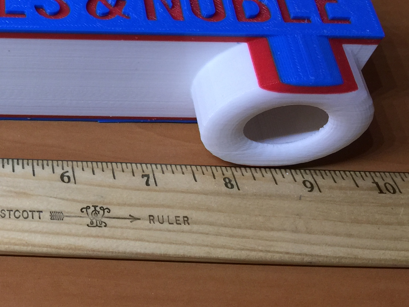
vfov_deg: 21.4
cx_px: -26
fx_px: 780
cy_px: -5
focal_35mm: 66
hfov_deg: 27.2
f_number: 2.2
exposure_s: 1/15
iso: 50
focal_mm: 4.15
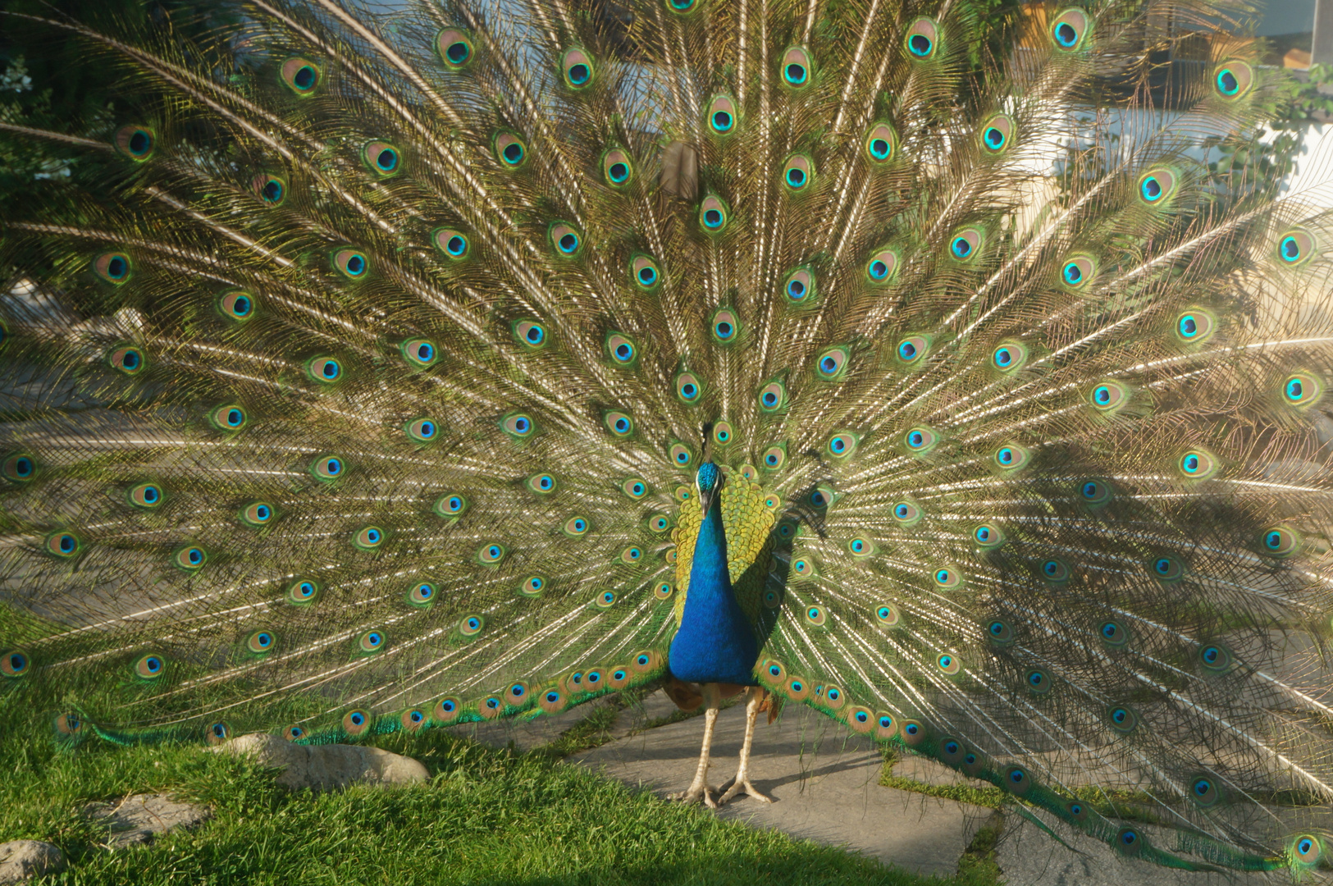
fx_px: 2774
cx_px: 666
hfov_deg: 27.0
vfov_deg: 18.1
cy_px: 443
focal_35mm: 75
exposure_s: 1/125
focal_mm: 50
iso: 320
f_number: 16
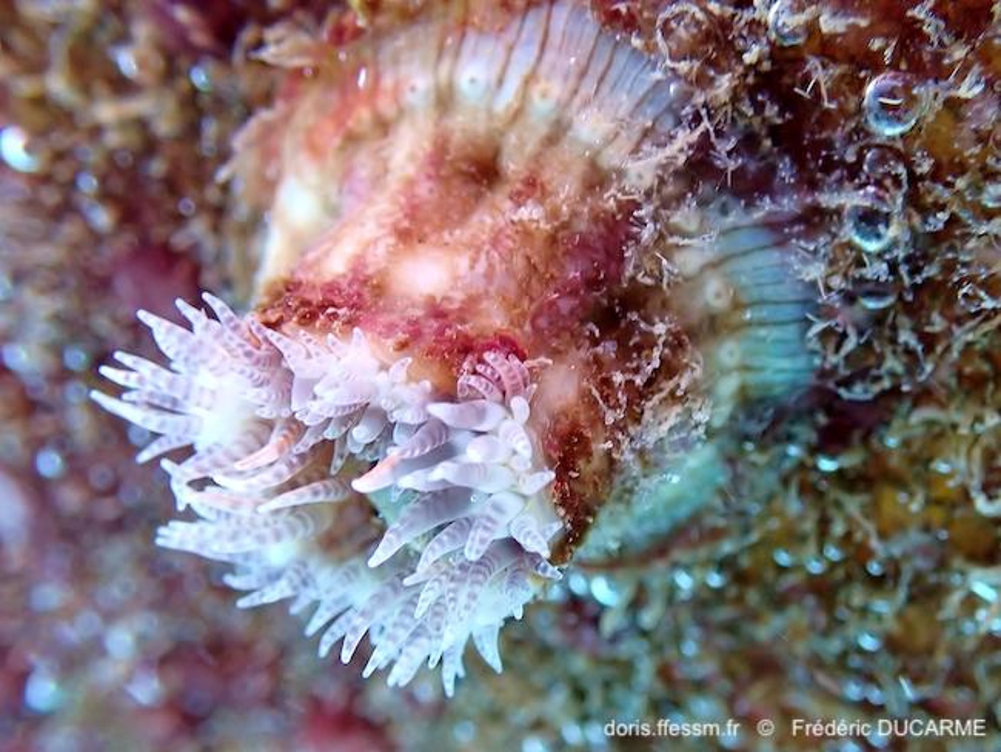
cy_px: 376
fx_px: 868
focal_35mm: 30
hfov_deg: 59.9
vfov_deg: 46.8
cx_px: 500
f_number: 2.3
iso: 500
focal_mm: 5.4
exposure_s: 1/125
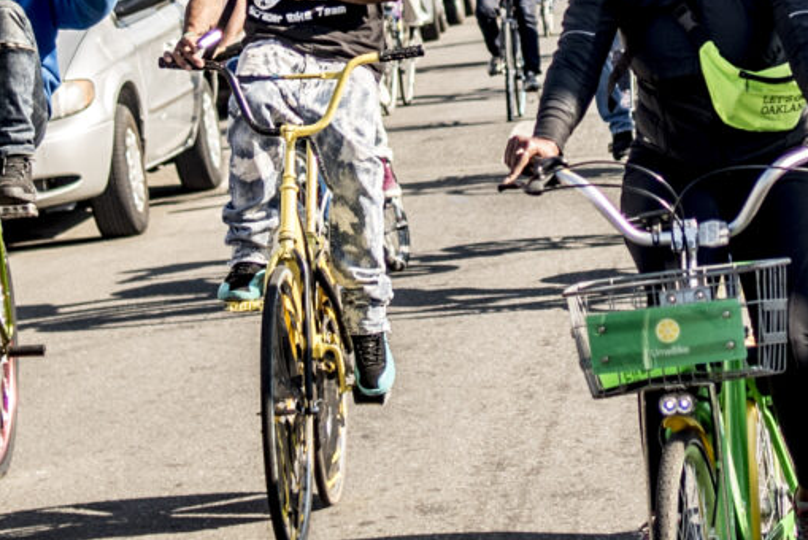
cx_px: 722
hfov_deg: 11.6
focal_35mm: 176
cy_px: -250
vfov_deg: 7.7
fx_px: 3952
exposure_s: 1/1600
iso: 100
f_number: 2.5
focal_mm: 35
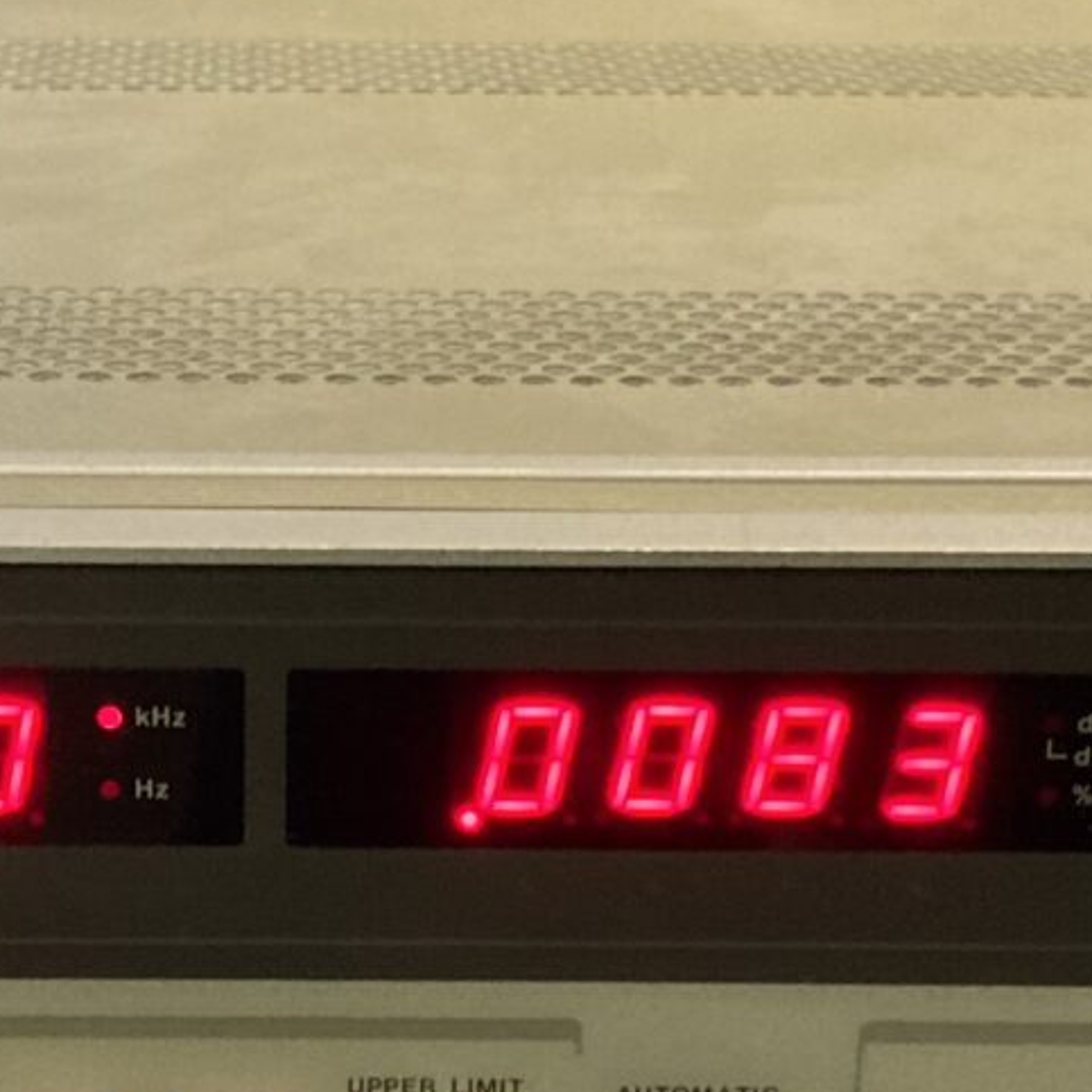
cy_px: 692
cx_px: 310
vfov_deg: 16.6
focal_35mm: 105
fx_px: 3747
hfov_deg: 16.5
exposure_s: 1/25
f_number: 1.8
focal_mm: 3.99
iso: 400
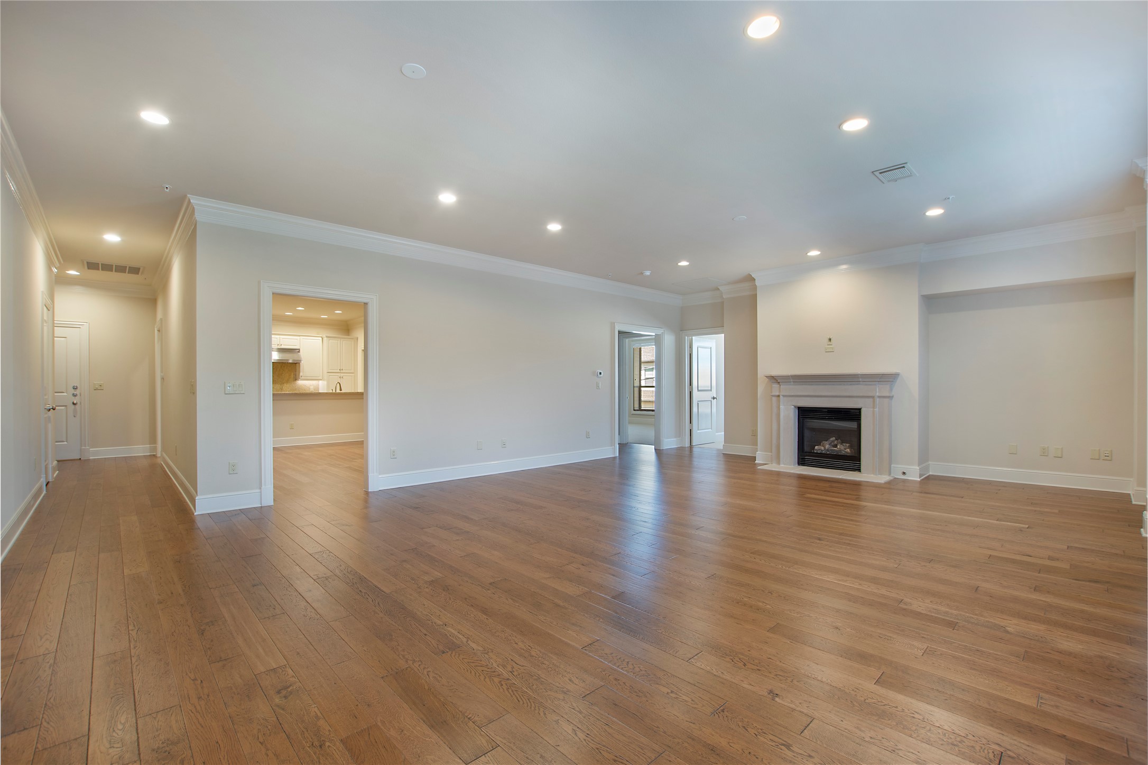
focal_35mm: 15
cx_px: 574
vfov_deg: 77.3
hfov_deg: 100.4
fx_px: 478
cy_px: 382
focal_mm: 10
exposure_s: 1/25
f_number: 5.6
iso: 100
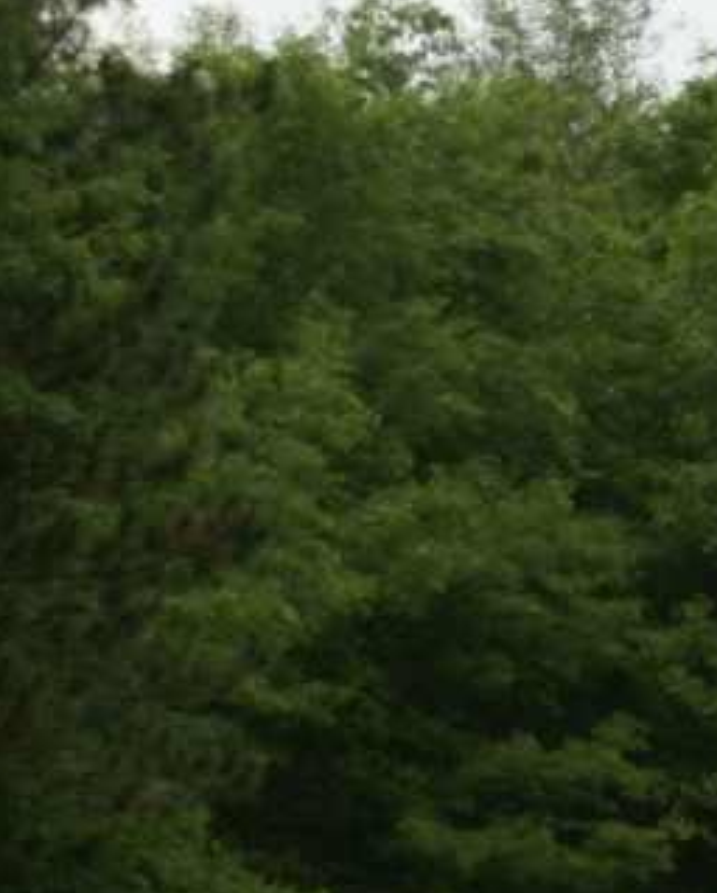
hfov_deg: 3.9
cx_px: 2540
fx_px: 10082
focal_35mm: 381
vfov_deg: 5.0
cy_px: 1243
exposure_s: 1/80
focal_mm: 45
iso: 125
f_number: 5.6
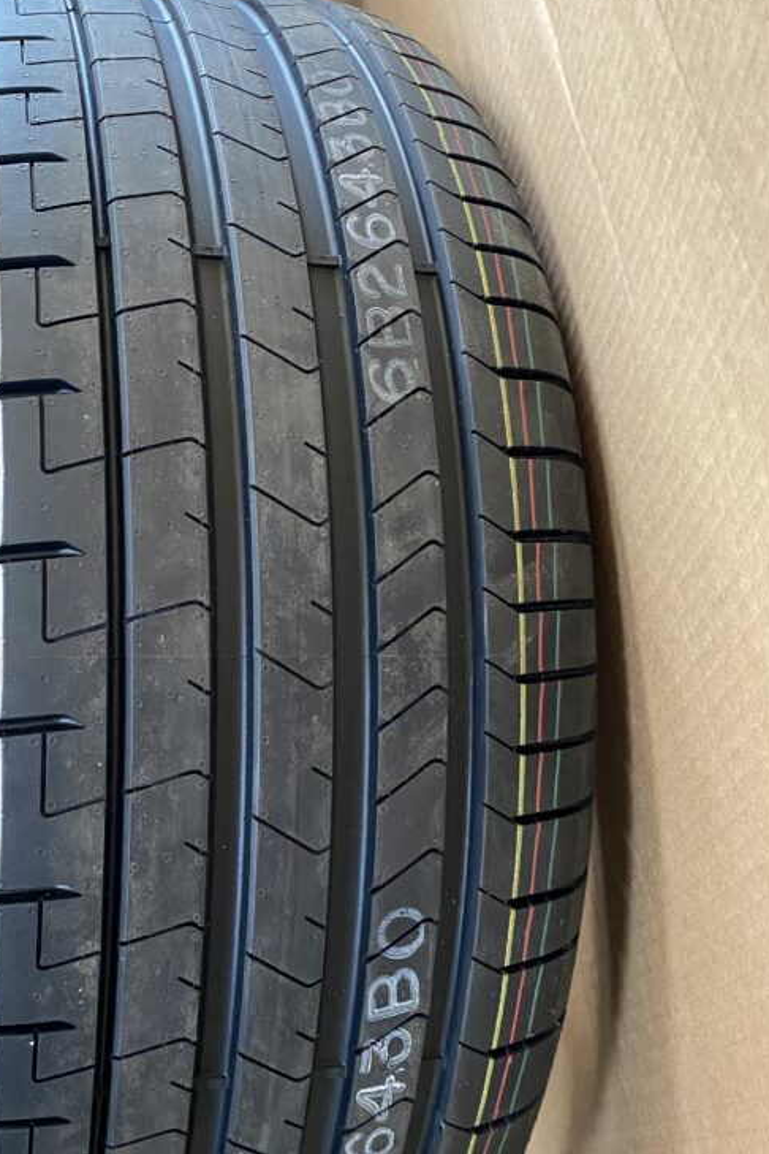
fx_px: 1217
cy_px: 609
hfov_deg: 34.6
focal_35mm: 38
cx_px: 231
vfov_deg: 50.7
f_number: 1.8
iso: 320
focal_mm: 4.25
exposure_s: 1/60
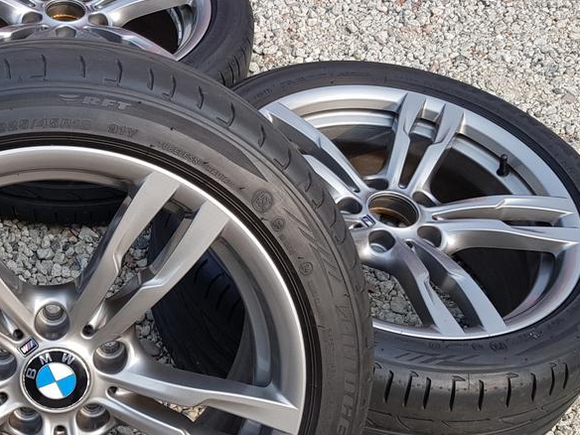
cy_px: 269
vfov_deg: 25.6
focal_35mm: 57
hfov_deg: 32.0
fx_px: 955
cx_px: 51
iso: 40
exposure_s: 1/770
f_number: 1.7
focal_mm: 4.3
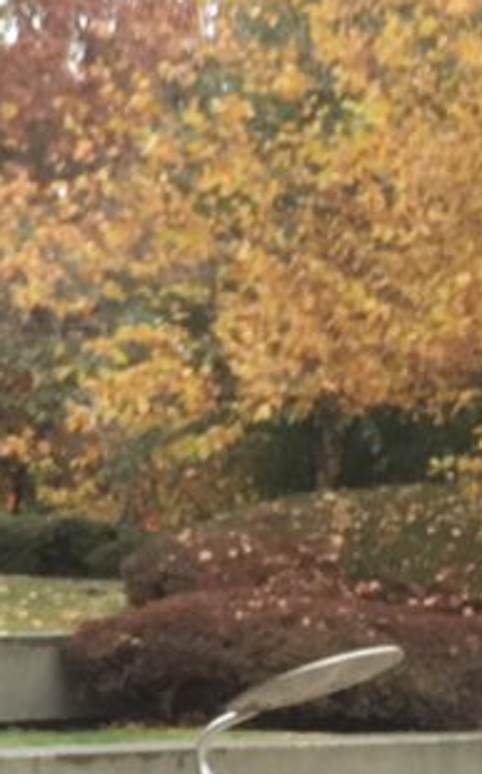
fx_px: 3014
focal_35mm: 143
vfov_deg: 14.1
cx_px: -1251
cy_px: 961
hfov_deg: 7.4
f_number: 2.2
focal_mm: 4.15
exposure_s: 1/120
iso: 40
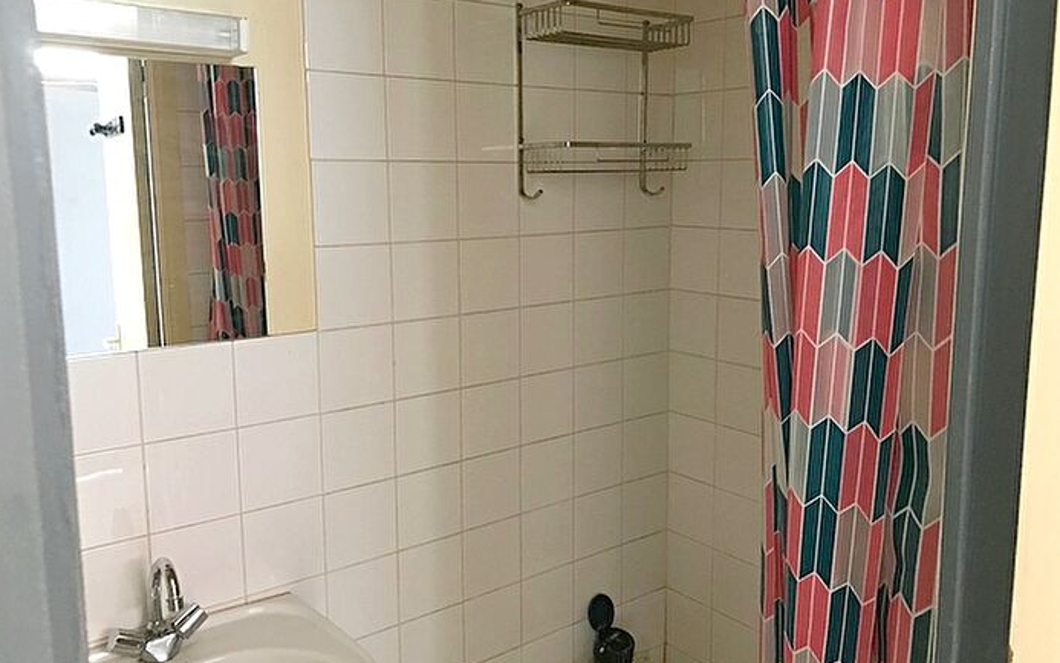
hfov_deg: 62.9
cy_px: 312
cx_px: 528
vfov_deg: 41.8
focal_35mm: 30
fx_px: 867
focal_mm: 3.99
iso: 100
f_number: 1.8
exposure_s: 1/7
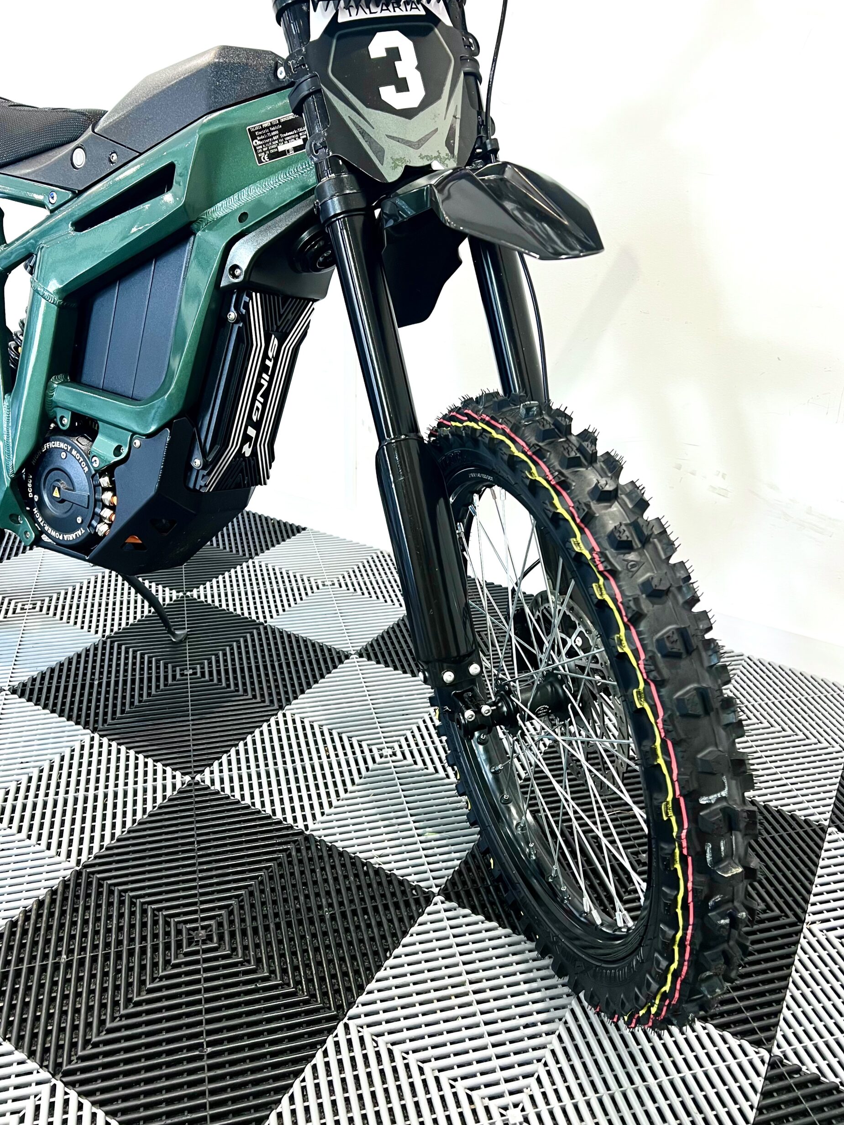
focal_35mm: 27
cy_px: 577
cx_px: 431
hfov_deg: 51.4
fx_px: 878
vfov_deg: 65.3
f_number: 1.5
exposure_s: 1/50
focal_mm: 5.7
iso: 80
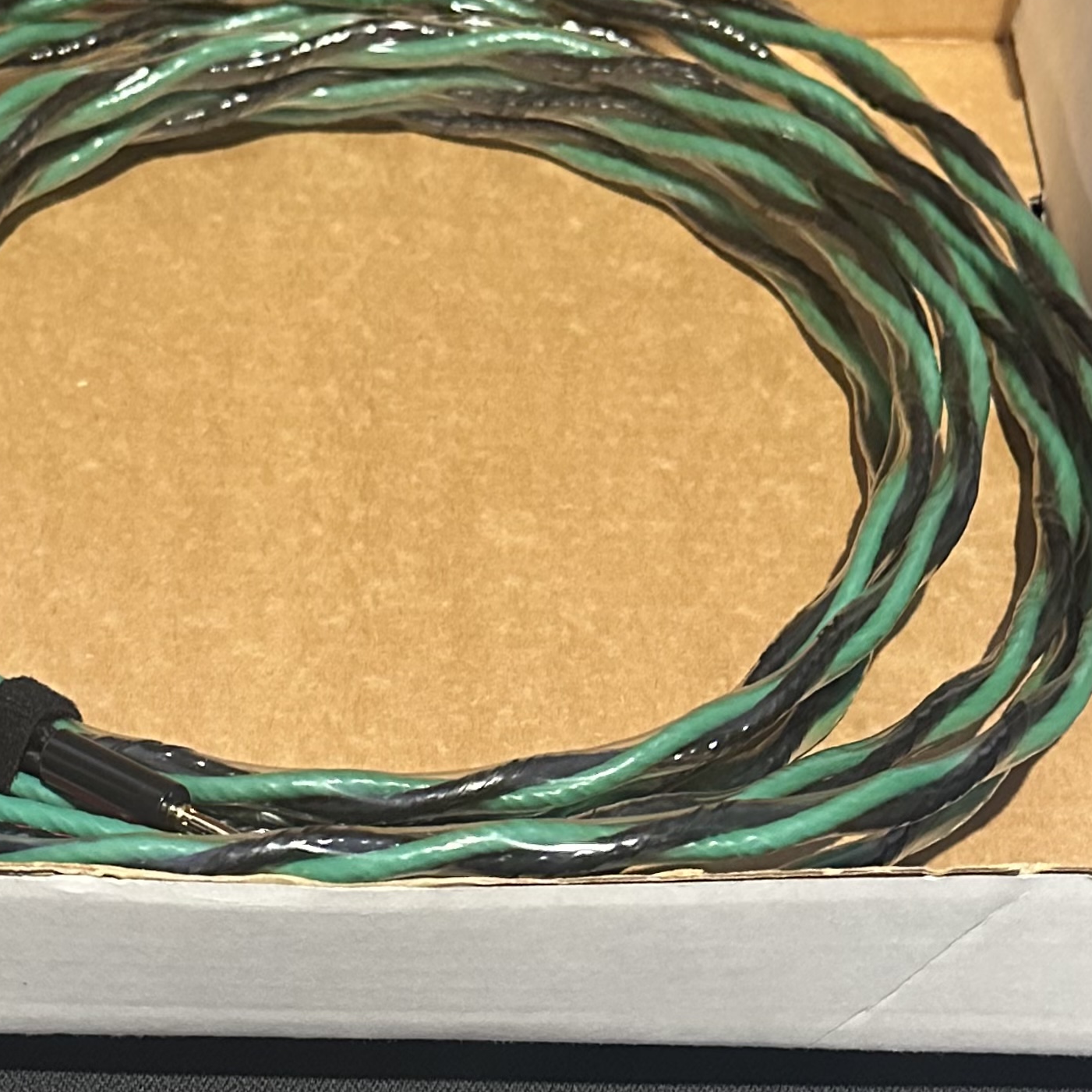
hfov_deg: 44.6
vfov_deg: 44.5
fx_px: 1321
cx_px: 417
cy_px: 394
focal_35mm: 37
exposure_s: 1/40
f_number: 1.78
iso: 1000
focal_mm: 6.86
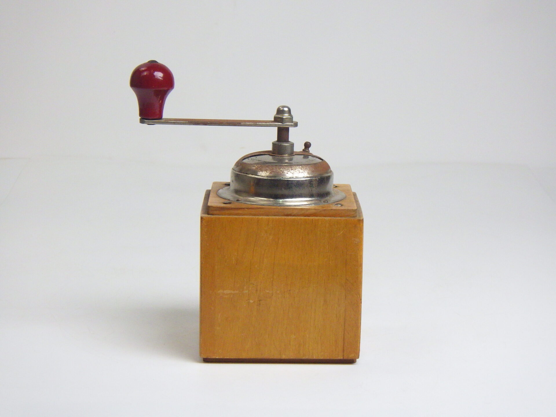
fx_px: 1510
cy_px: 208
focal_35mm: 94
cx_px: 278
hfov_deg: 20.9
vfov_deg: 15.7
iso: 125
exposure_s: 1/40
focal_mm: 16.7
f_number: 5
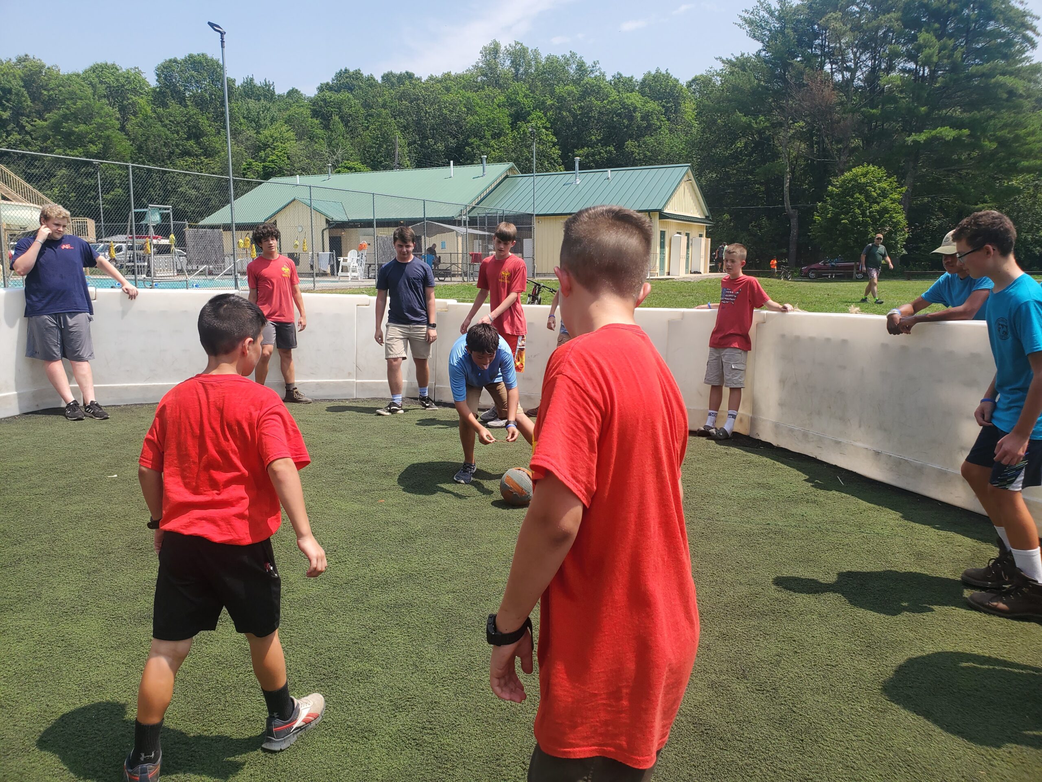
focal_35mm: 26
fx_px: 783
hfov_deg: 67.3
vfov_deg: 53.1
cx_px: 521
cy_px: 391
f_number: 2.4
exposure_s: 1/1142
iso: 50
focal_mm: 4.3
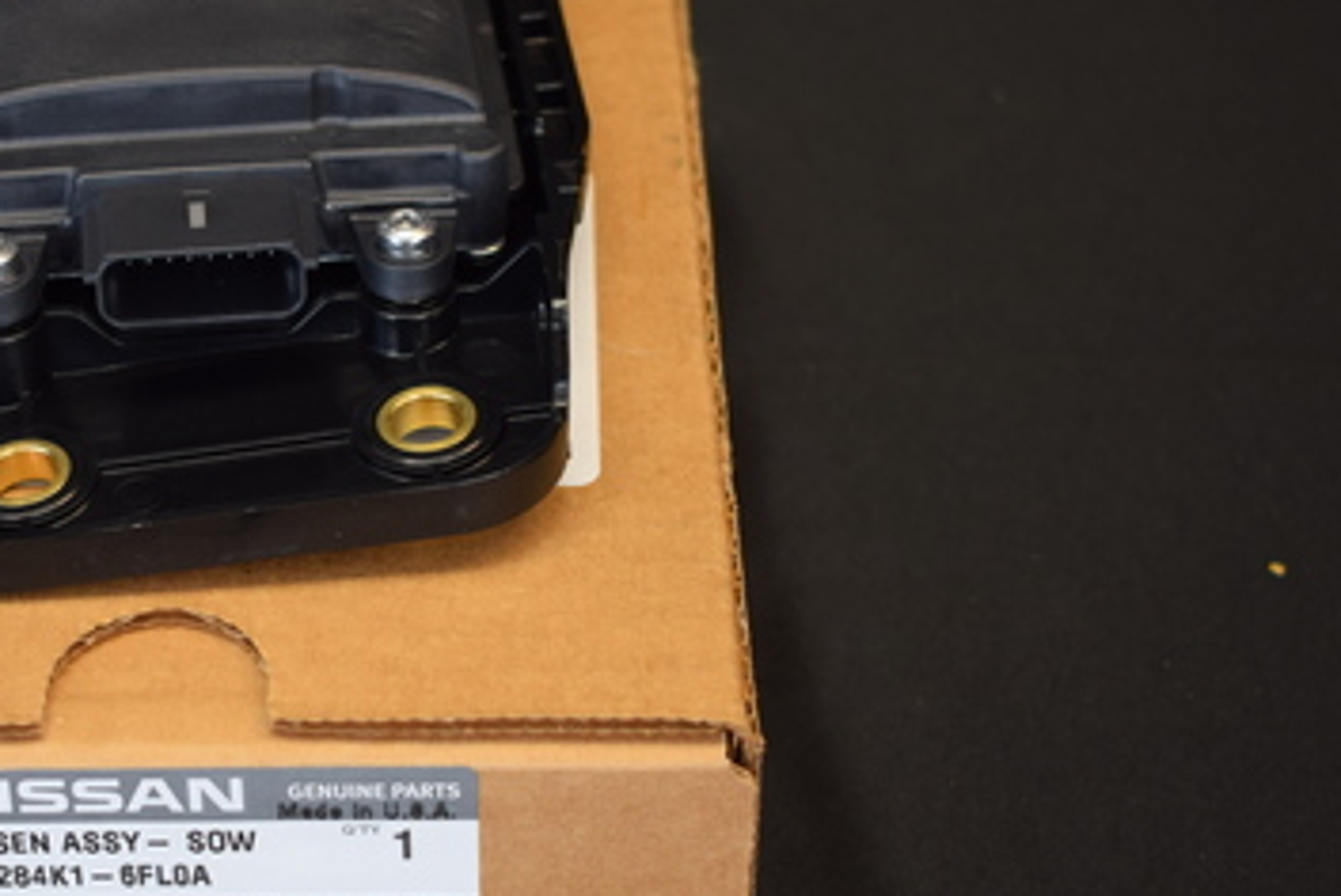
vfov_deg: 15.7
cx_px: 220
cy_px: 545
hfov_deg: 22.9
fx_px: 3243
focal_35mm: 87
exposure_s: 1/80
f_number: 4.5
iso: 400
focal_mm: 32
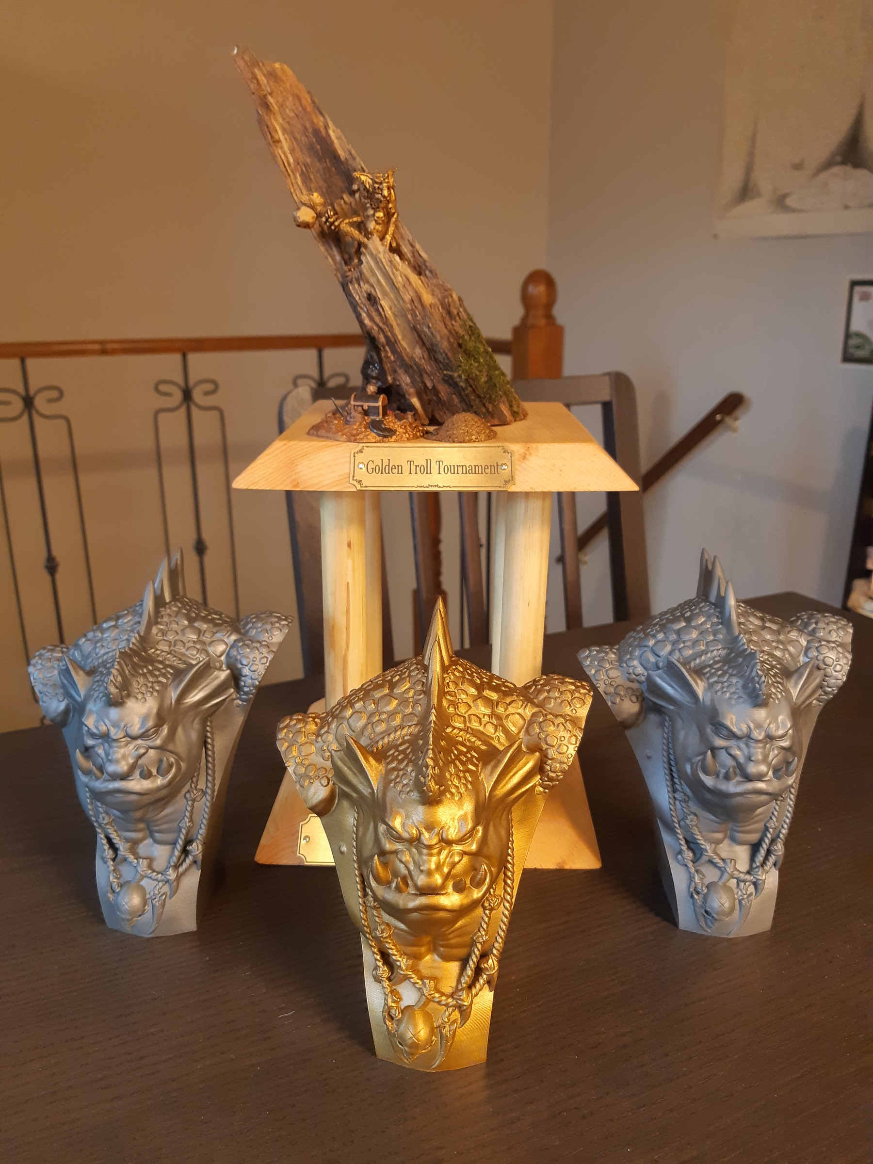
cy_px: 582
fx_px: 874
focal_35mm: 26
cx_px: 436
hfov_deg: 53.1
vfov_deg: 67.3
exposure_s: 1/60
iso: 200
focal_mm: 3.93
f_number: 1.7
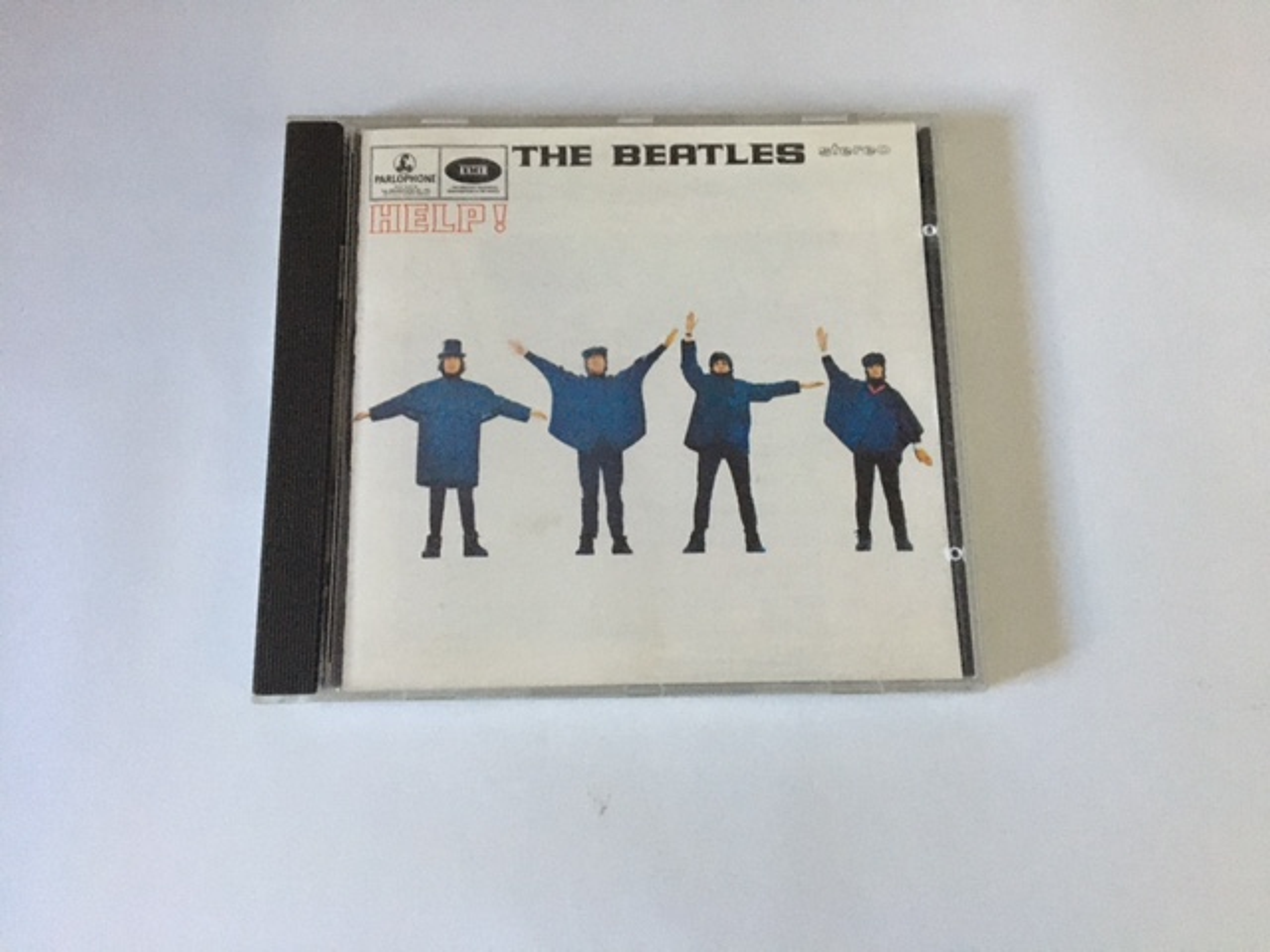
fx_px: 1064
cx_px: 635
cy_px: 476
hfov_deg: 61.7
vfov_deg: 48.2
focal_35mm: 29
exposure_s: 1/17
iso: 320
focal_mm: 4.15
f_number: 2.2
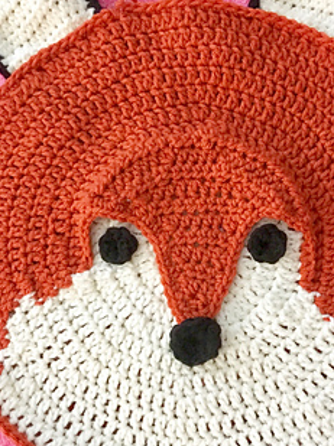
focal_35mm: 47
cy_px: 242
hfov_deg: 30.7
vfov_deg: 40.4
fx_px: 606
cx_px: 199
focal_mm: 4.15
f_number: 2.2
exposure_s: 1/15
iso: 250
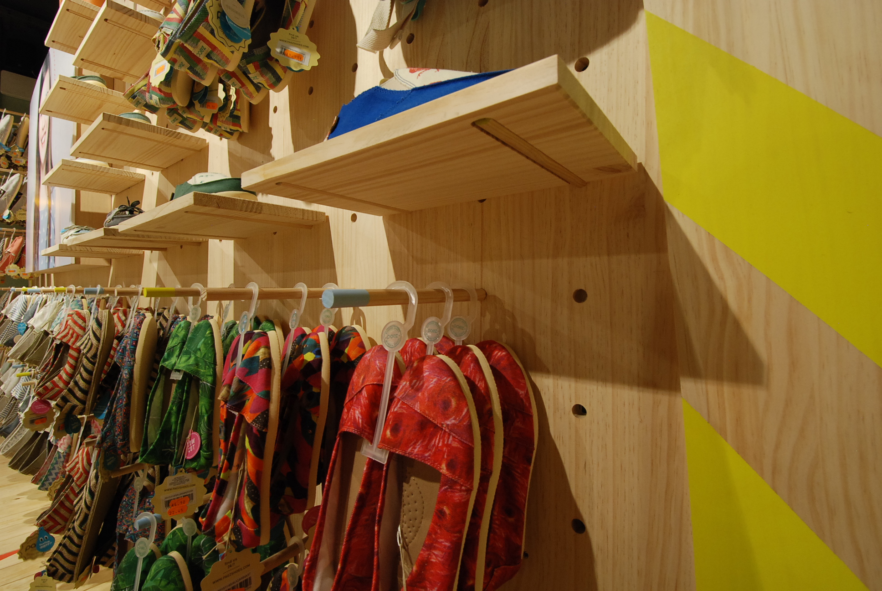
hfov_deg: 100.3
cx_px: 441
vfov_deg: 77.5
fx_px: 368
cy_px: 296
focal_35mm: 15
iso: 500
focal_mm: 10
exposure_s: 1/13
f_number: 10
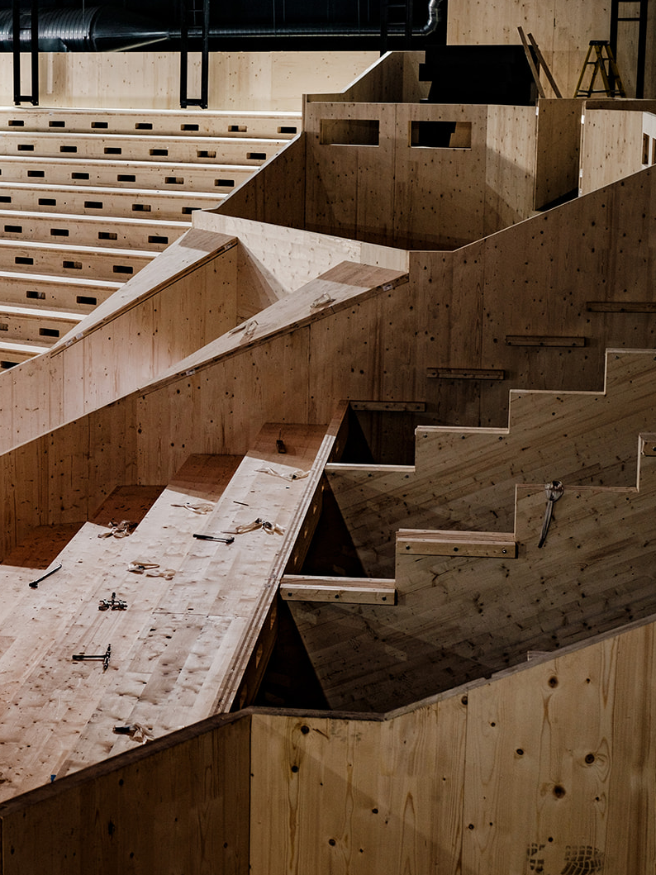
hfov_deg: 18.8
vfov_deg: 25.3
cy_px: 436
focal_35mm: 77
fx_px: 1946
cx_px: 43
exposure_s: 1/15
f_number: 4
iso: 400
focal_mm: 35
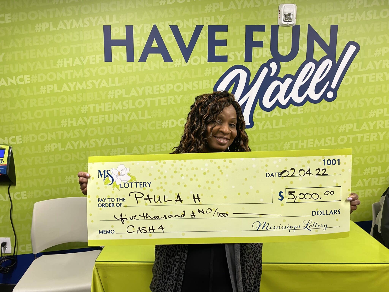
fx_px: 292
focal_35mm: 26
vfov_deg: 53.1
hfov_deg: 67.3
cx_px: 194
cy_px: 146
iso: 80
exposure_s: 1/60
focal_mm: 4.25
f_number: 1.8
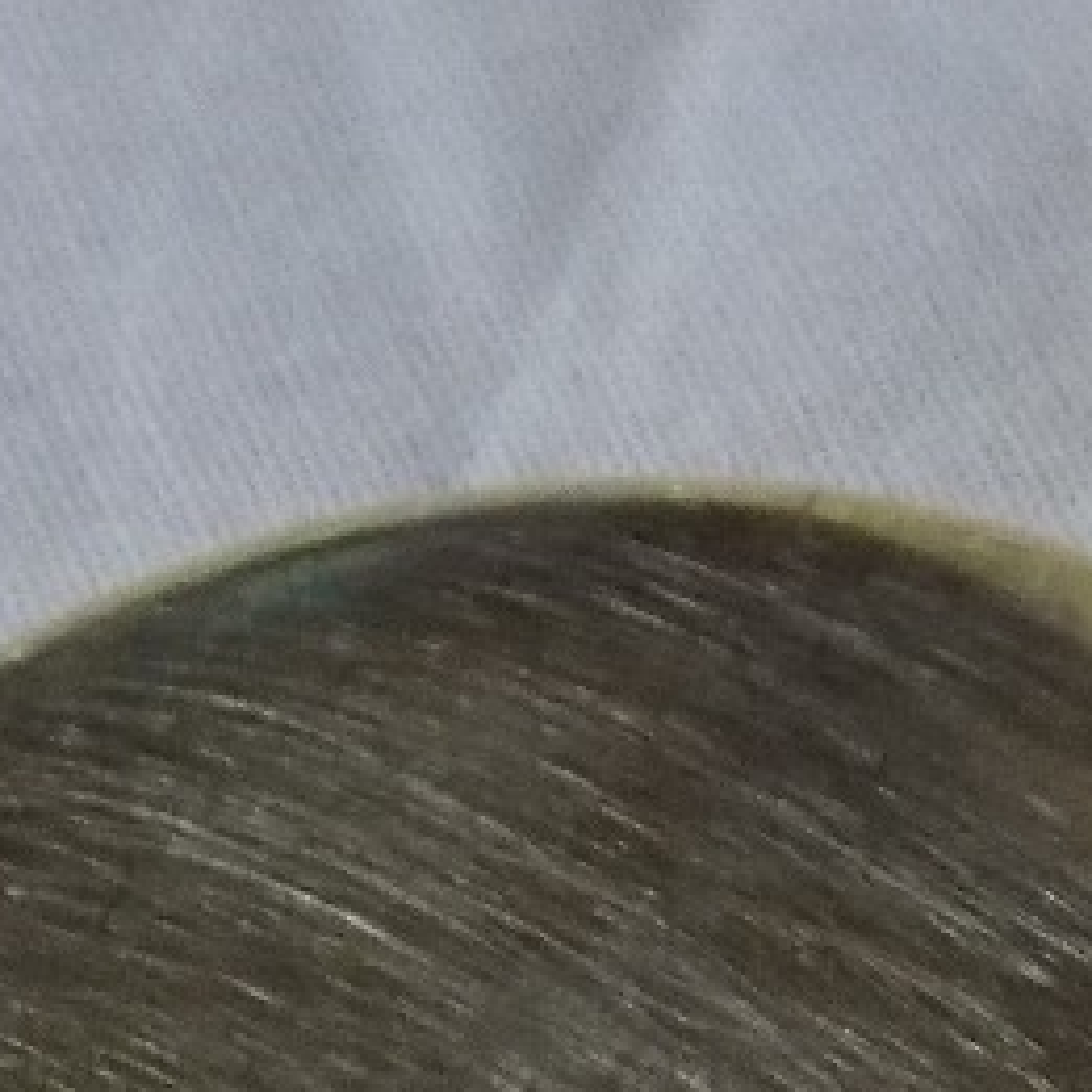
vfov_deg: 8.6
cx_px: 2324
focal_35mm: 200
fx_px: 7138
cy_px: 1439
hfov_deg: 8.2
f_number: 3.6
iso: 400
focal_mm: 7.3
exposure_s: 1/13
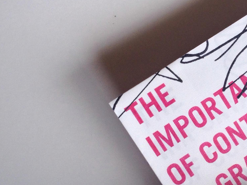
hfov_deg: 24.0
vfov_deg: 19.1
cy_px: 120
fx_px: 549
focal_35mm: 77
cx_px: 257
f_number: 2.4
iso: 50
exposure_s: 1/205
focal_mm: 4.28
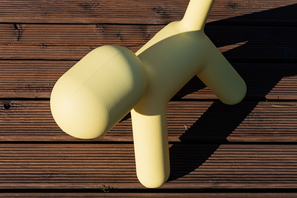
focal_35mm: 58
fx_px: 479
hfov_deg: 34.5
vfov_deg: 23.4
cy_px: 99
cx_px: 148
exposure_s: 1/400
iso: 200
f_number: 10
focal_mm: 58
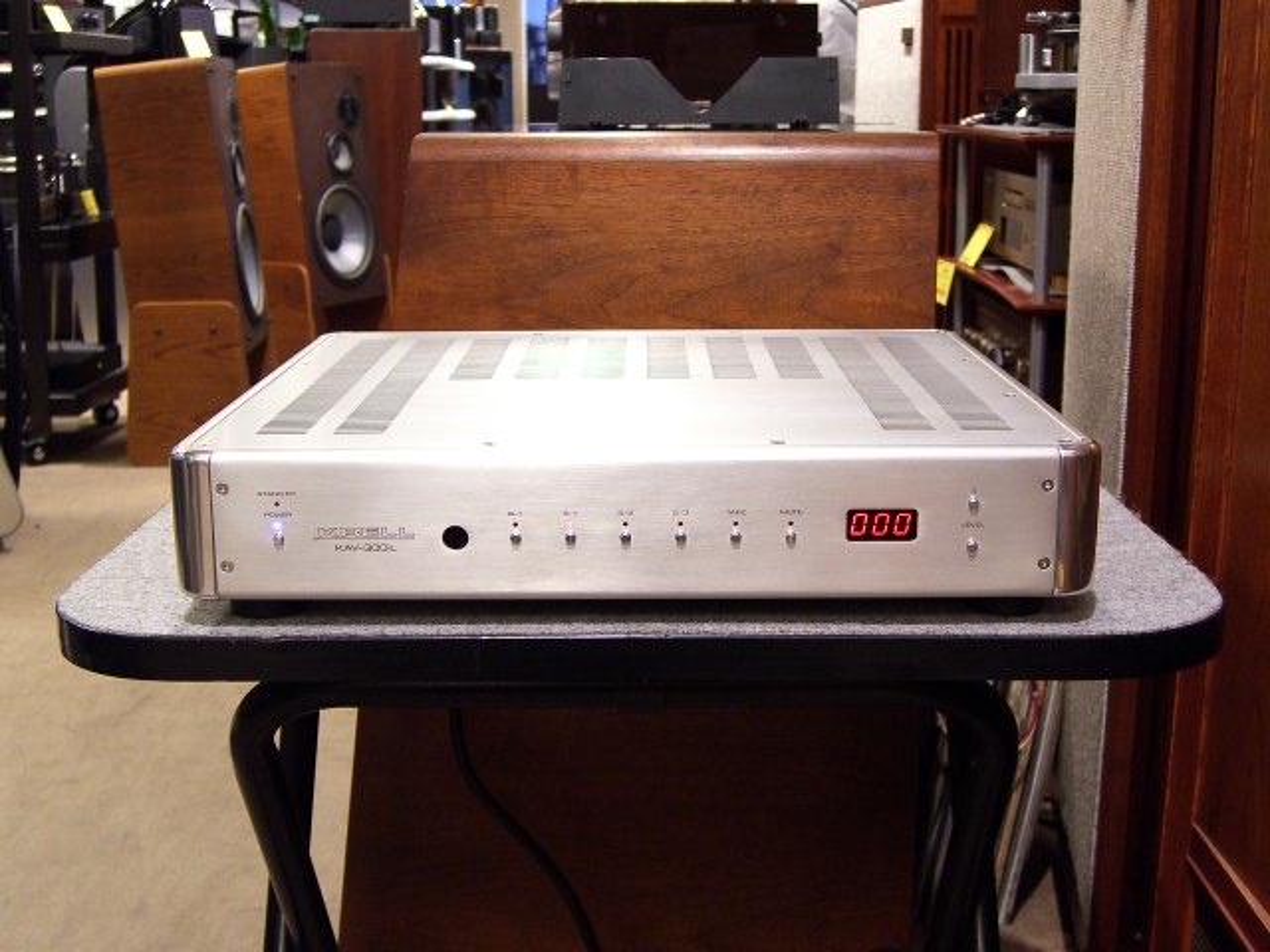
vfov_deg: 31.5
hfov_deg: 41.2
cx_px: 635
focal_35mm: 46
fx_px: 1688
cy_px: 476
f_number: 3.1
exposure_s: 1/15
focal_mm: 9.5
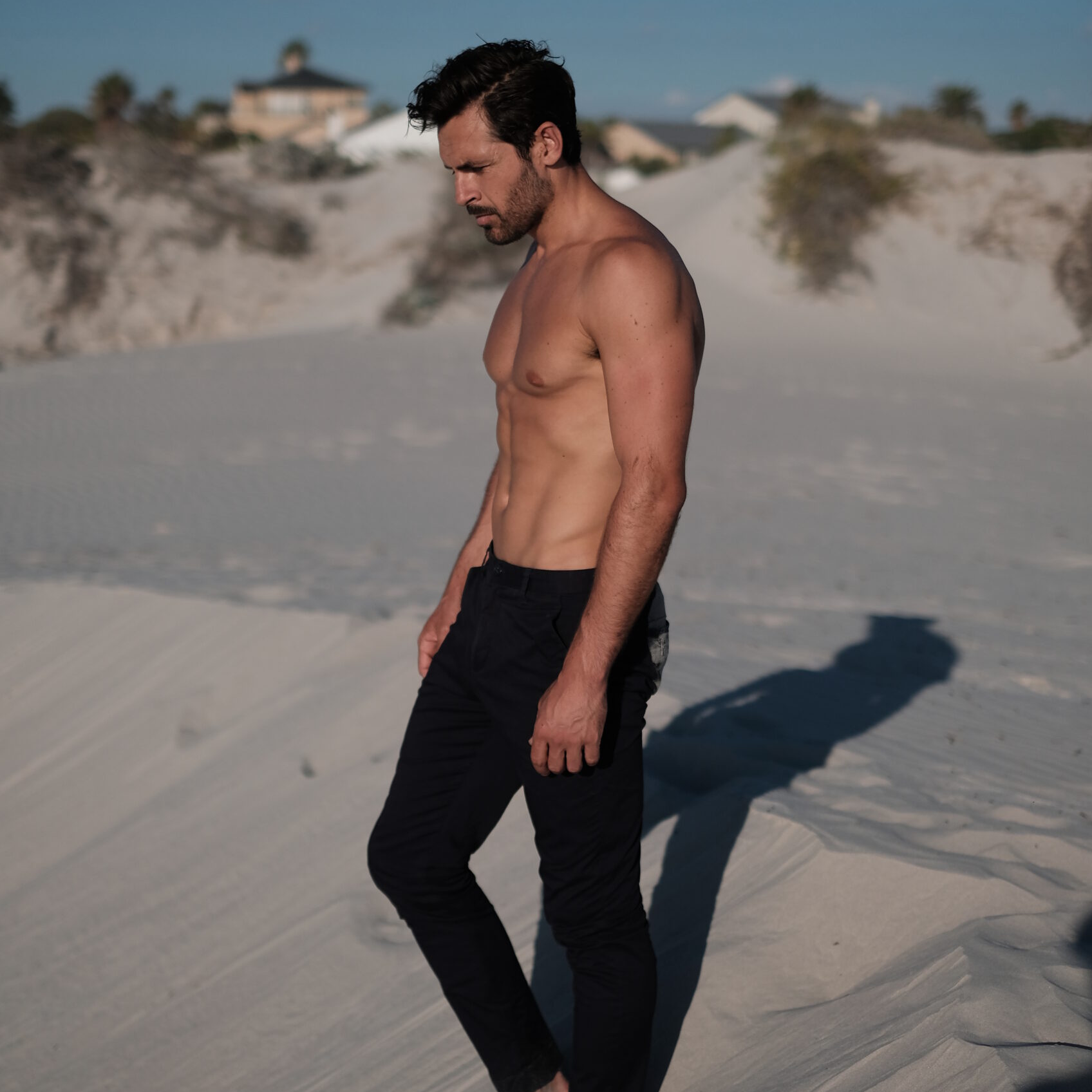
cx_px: 544
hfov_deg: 25.4
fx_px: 2427
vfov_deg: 25.3
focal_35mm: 68
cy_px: 492
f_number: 1.4
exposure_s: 1/32000
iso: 200
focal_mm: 35
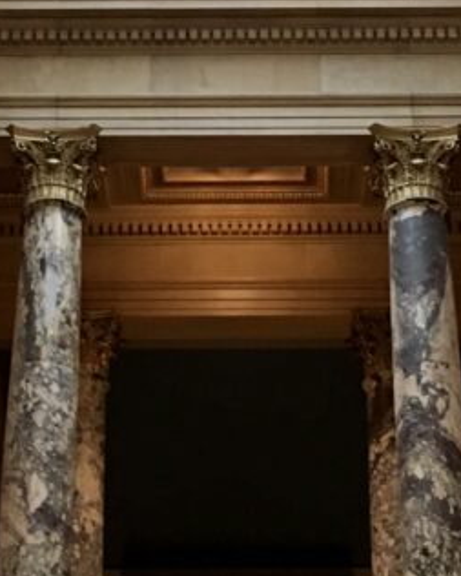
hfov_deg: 14.8
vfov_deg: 18.4
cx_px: 219
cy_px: 259
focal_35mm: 104
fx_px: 1773
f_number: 2.2
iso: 125
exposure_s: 1/30
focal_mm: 4.15
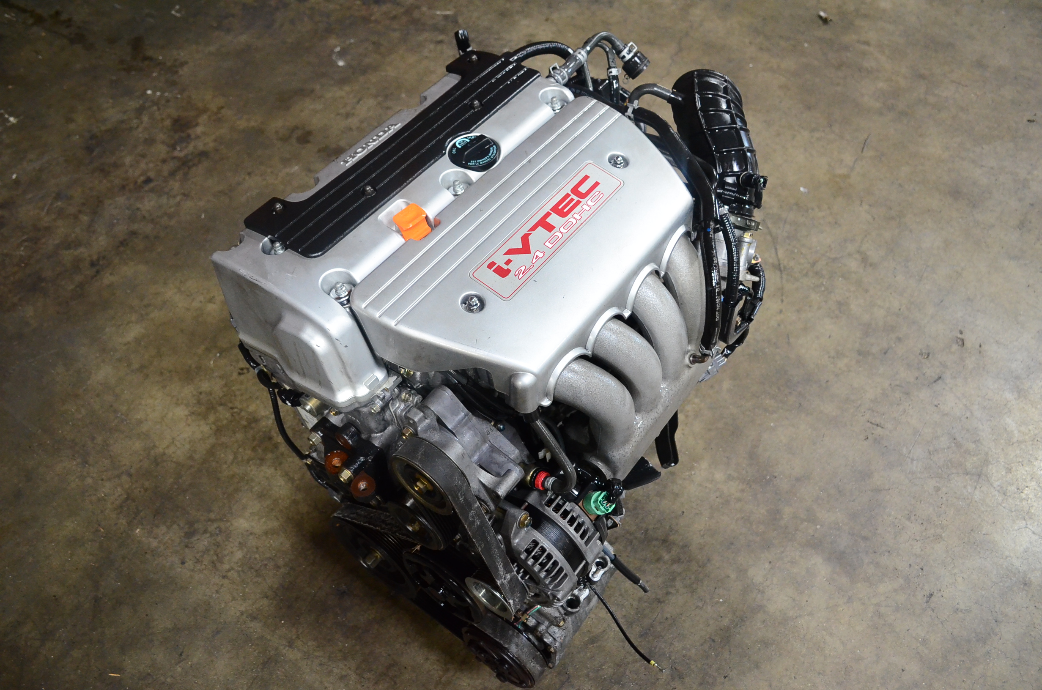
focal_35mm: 30
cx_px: 521
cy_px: 345
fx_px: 867
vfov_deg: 43.4
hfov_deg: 62.0
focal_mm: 20
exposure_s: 1/60
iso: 2500
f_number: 4
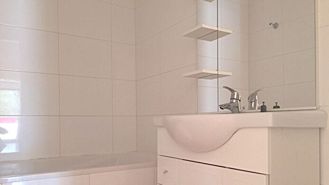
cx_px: 166
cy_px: 123
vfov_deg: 36.3
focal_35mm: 32
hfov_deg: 61.0
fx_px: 279
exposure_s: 1/30
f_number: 2.2
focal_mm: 4.15
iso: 160
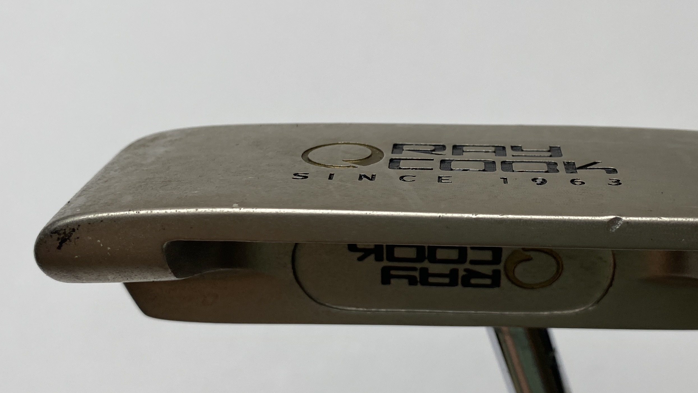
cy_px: 205
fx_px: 851
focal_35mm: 46
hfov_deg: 44.2
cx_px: 440
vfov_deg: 26.0
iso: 32
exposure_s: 1/431
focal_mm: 4.25
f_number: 1.8
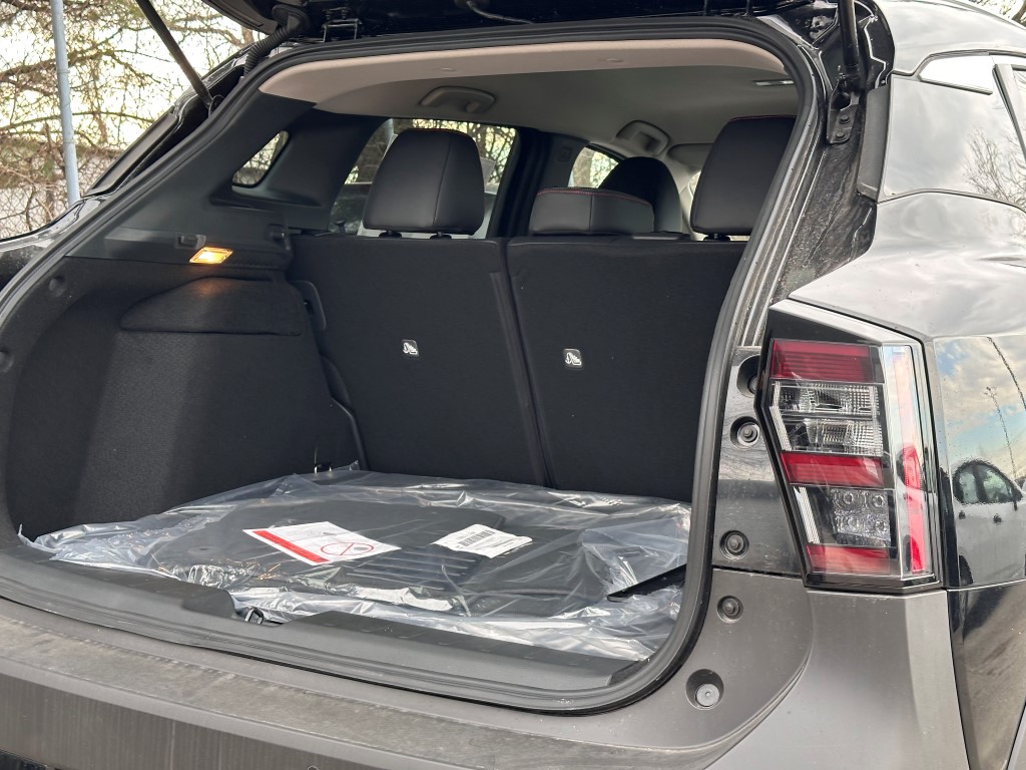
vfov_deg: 30.3
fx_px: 1423
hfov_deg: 39.7
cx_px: 513
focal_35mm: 48
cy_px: 385
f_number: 1.78
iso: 80
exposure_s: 1/127
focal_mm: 6.86
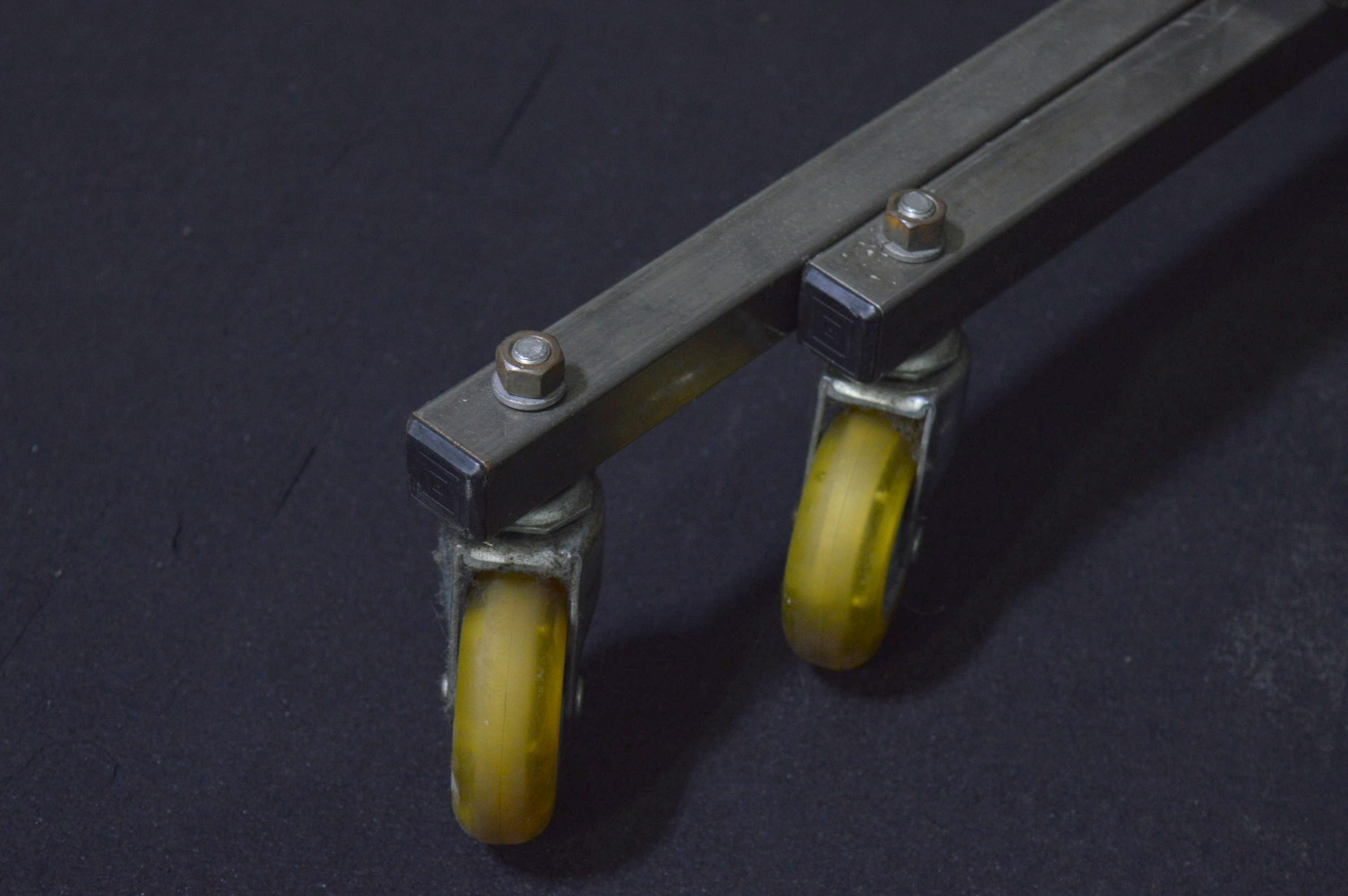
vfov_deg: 16.5
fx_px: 3086
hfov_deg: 24.6
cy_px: 448
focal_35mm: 82
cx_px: 674
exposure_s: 1/60
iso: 800
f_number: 5.6
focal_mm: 55
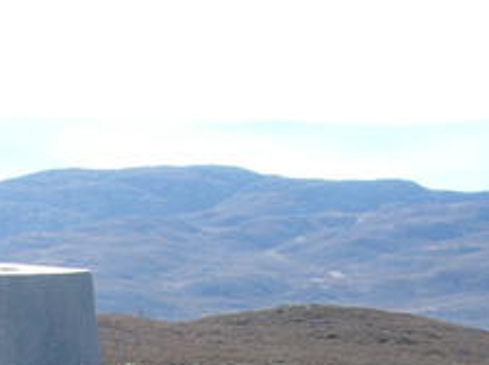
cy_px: 448
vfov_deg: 12.6
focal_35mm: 114
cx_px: 28
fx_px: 1608
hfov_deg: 17.0
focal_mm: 5.8
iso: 80
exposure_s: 1/320
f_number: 2.8
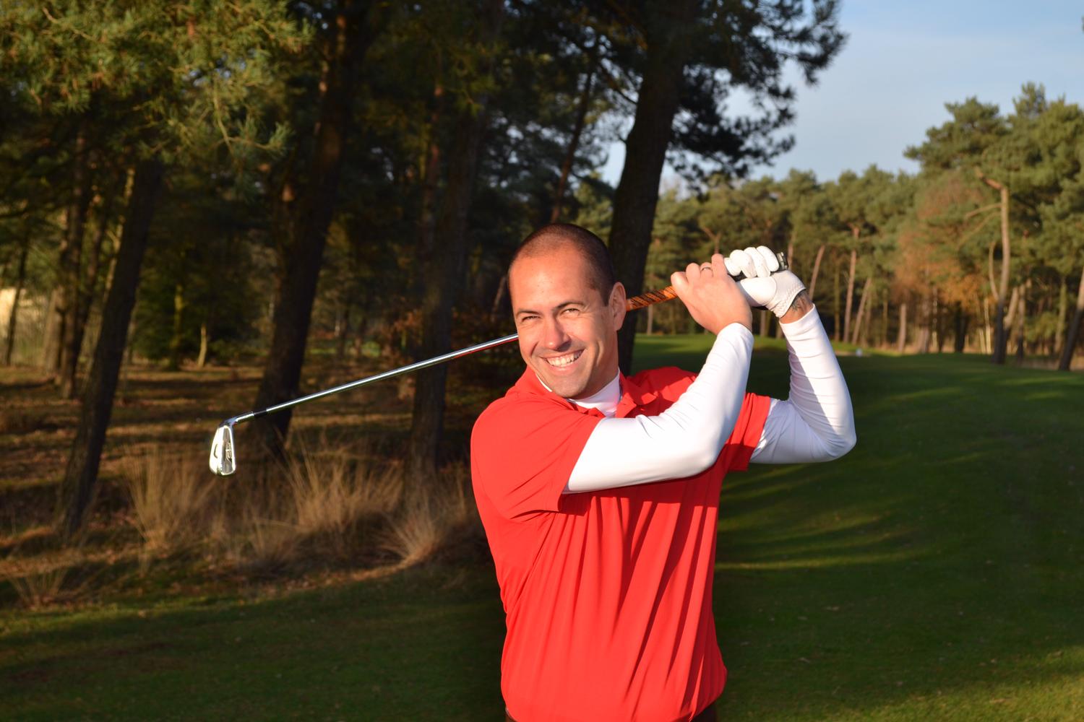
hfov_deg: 30.5
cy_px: 361
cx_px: 542
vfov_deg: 20.6
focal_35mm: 66
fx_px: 1987
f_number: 7.1
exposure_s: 1/200
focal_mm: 44
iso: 100
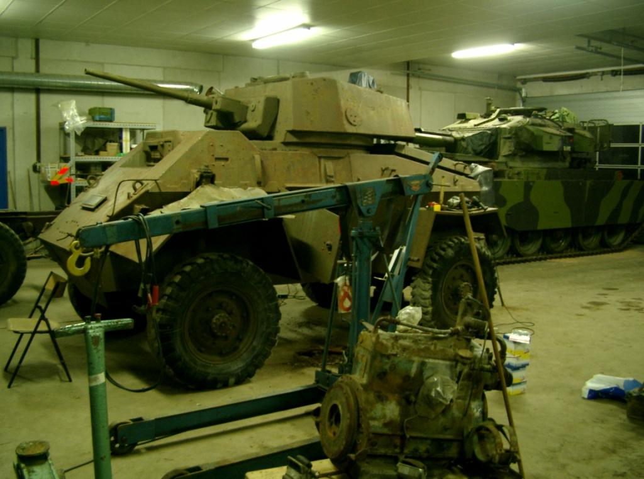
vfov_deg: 38.5
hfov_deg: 50.3
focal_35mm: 37
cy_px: 240
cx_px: 322
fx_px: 686
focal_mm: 7.6
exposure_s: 1/8
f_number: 2.6
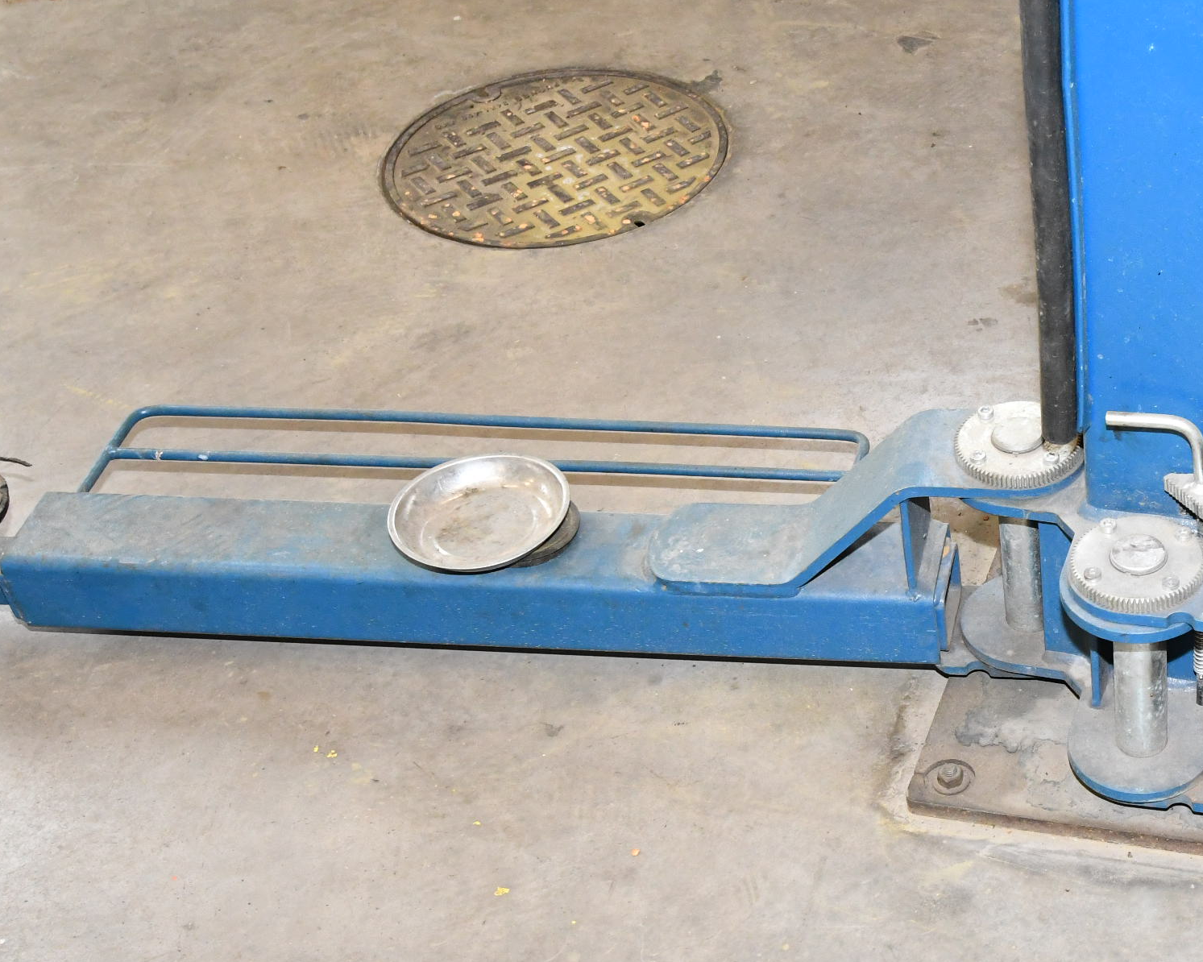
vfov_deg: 24.2
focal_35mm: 63
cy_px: 559
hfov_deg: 28.8
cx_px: 1092
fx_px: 2243
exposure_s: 1/100
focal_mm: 24
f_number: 6.3
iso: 2500
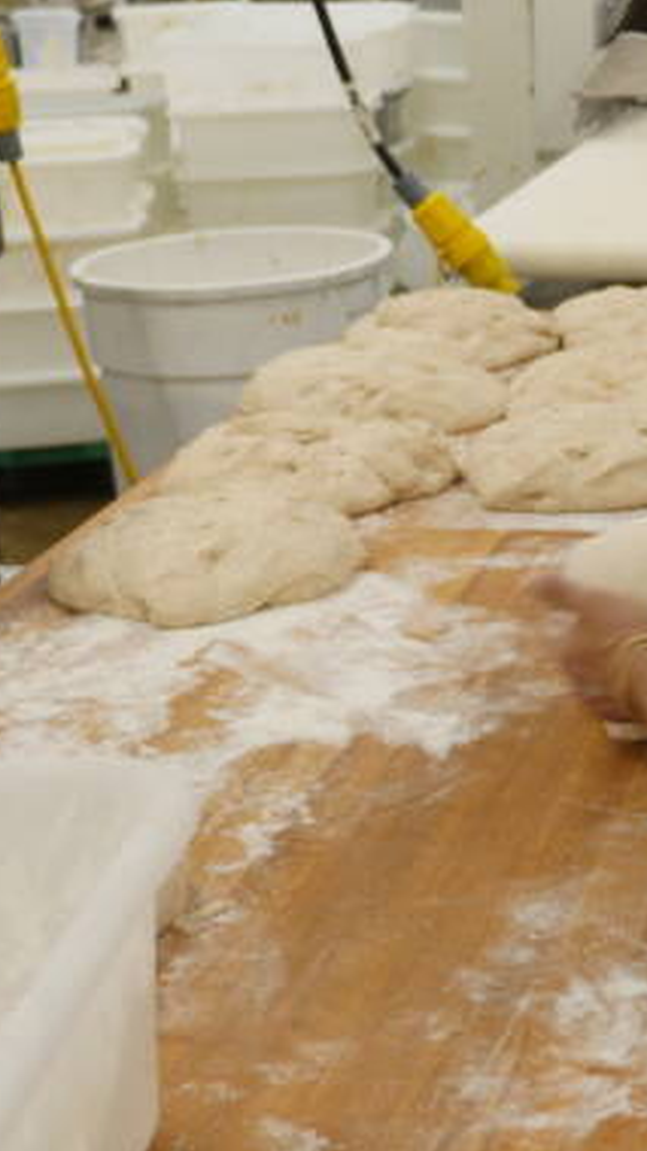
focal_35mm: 75
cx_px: 680
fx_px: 2289
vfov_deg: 28.2
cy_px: 574
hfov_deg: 15.7
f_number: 2.8
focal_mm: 17
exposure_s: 1/50
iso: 200
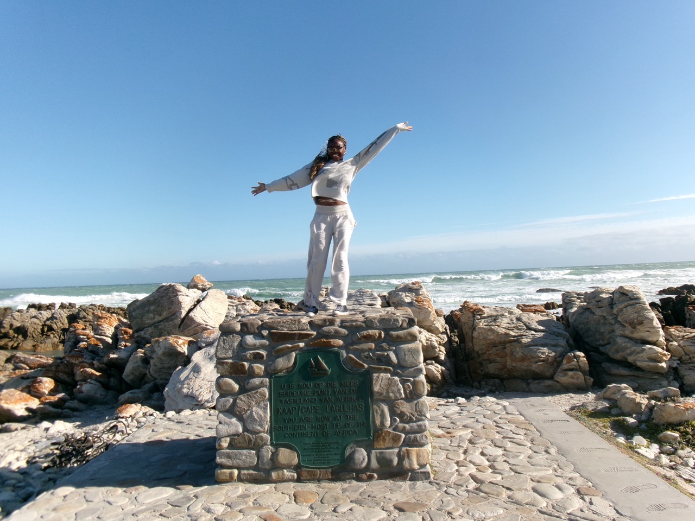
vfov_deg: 49.7
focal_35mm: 28
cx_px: 348
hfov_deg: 63.4
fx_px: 562
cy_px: 260
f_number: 10.8
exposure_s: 1/120
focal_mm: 5.1
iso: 100
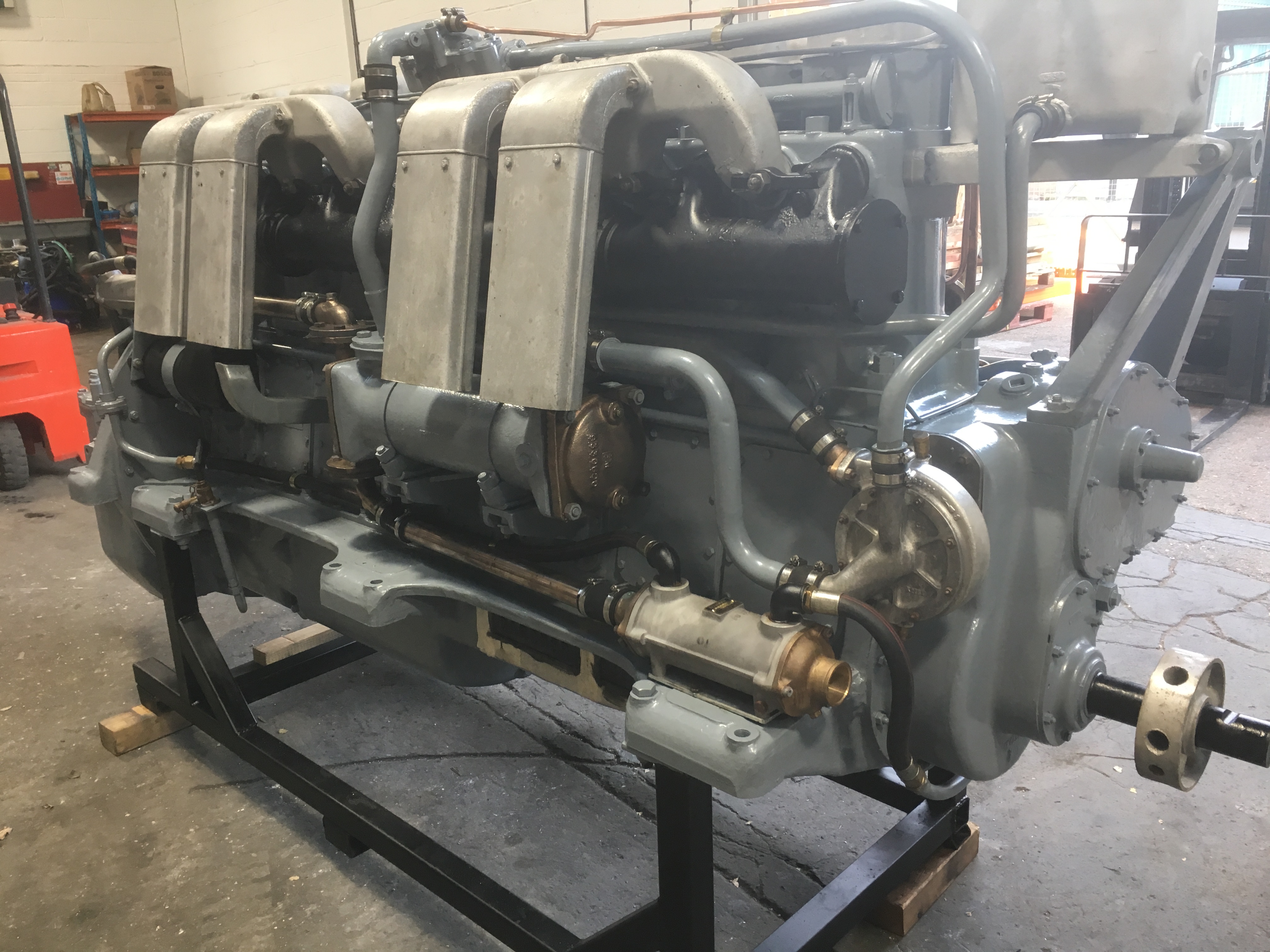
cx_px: 635
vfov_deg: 48.2
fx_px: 1064
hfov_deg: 61.7
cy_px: 476
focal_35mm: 29
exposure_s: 1/33
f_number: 2.2
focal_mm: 4.15
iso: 100
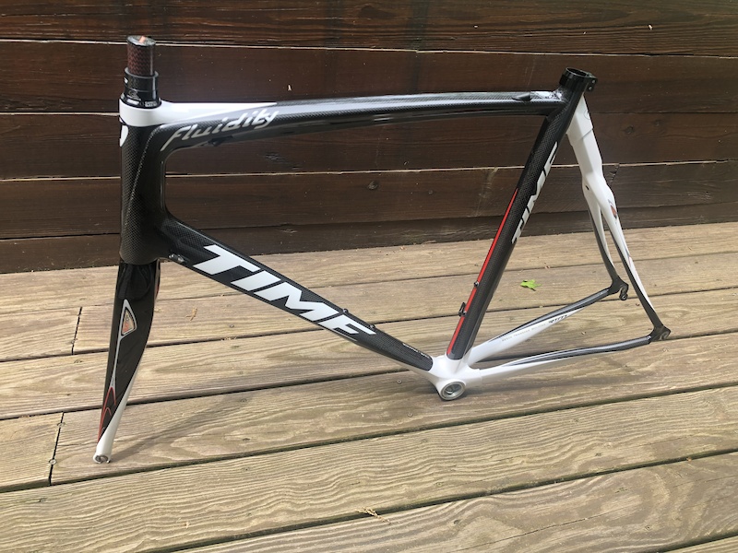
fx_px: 597
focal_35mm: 28
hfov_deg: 63.4
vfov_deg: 49.7
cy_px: 276
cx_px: 369
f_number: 1.8
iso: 20
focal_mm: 4
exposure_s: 1/128
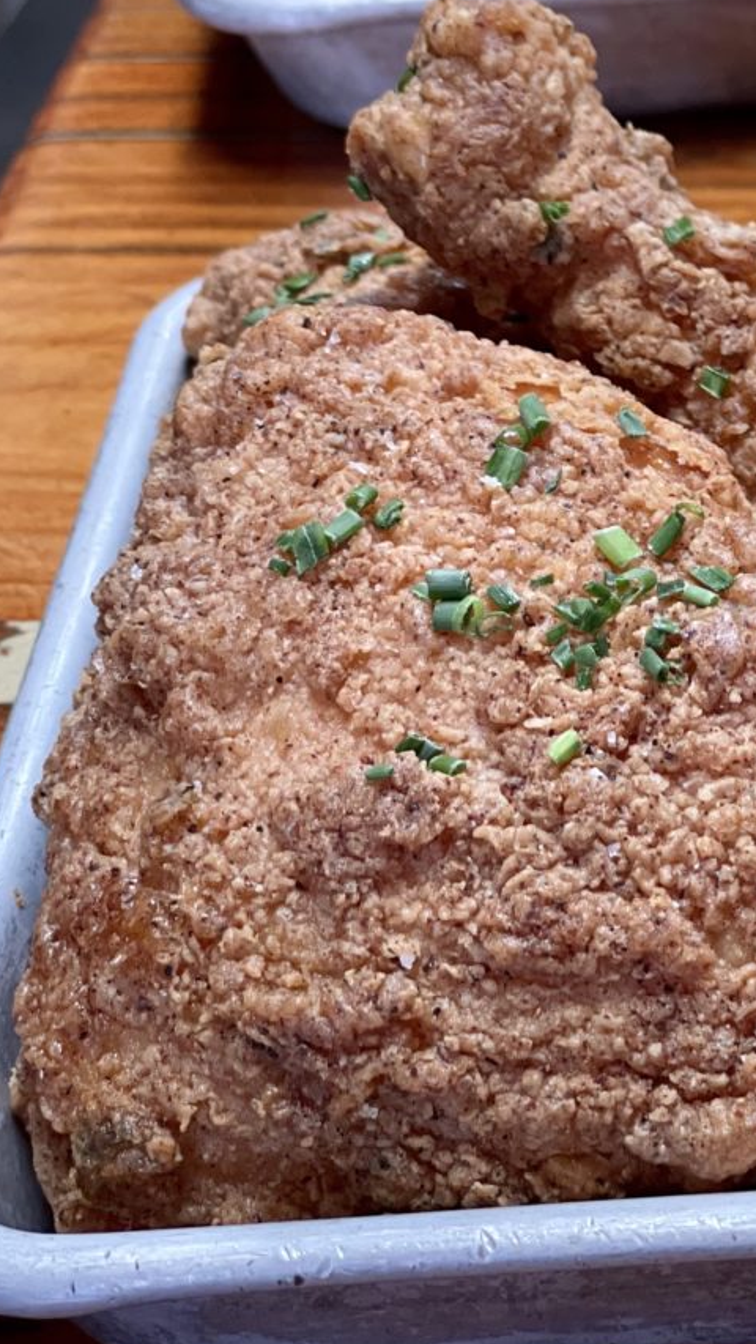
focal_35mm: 102
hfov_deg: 11.4
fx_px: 3634
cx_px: 1150
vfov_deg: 20.9
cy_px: 555
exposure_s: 1/120
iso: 125
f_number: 2
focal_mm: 6
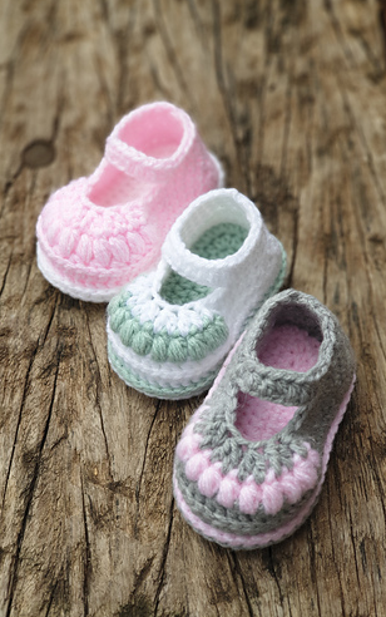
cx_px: 191
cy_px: 307
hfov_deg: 23.2
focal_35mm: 56
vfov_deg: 36.3
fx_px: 941
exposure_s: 1/178
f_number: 2.4
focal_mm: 6
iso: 100
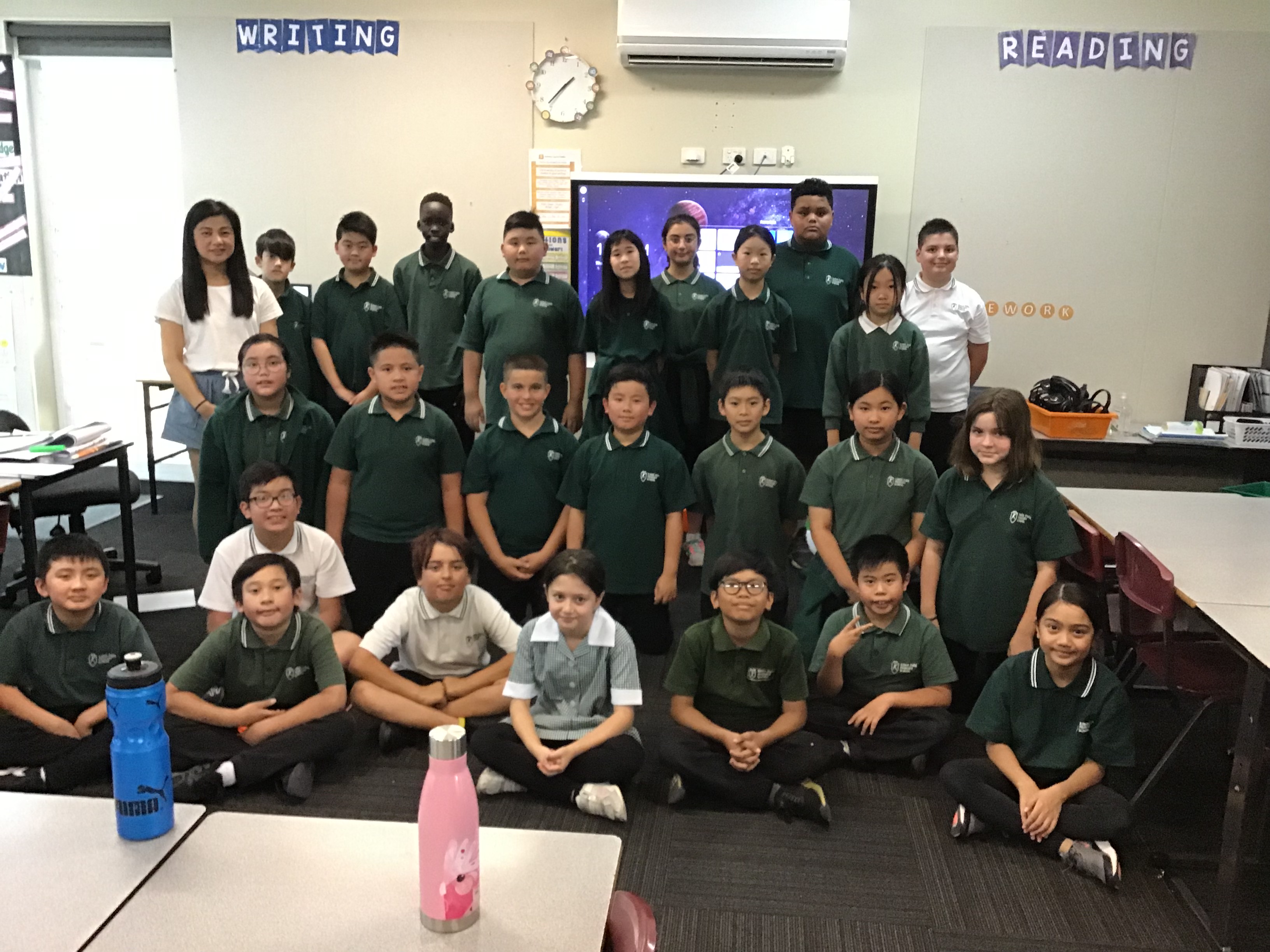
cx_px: 635
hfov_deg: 58.4
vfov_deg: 45.4
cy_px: 476
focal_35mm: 31
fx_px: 1137
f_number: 2.4
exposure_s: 1/25
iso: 200
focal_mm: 3.3
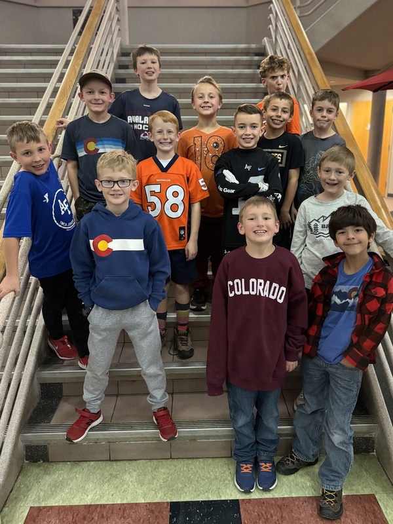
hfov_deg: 56.8
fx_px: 363
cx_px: 196
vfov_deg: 71.6
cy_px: 262
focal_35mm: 24
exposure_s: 1/60
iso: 800
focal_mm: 6.86
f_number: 1.78
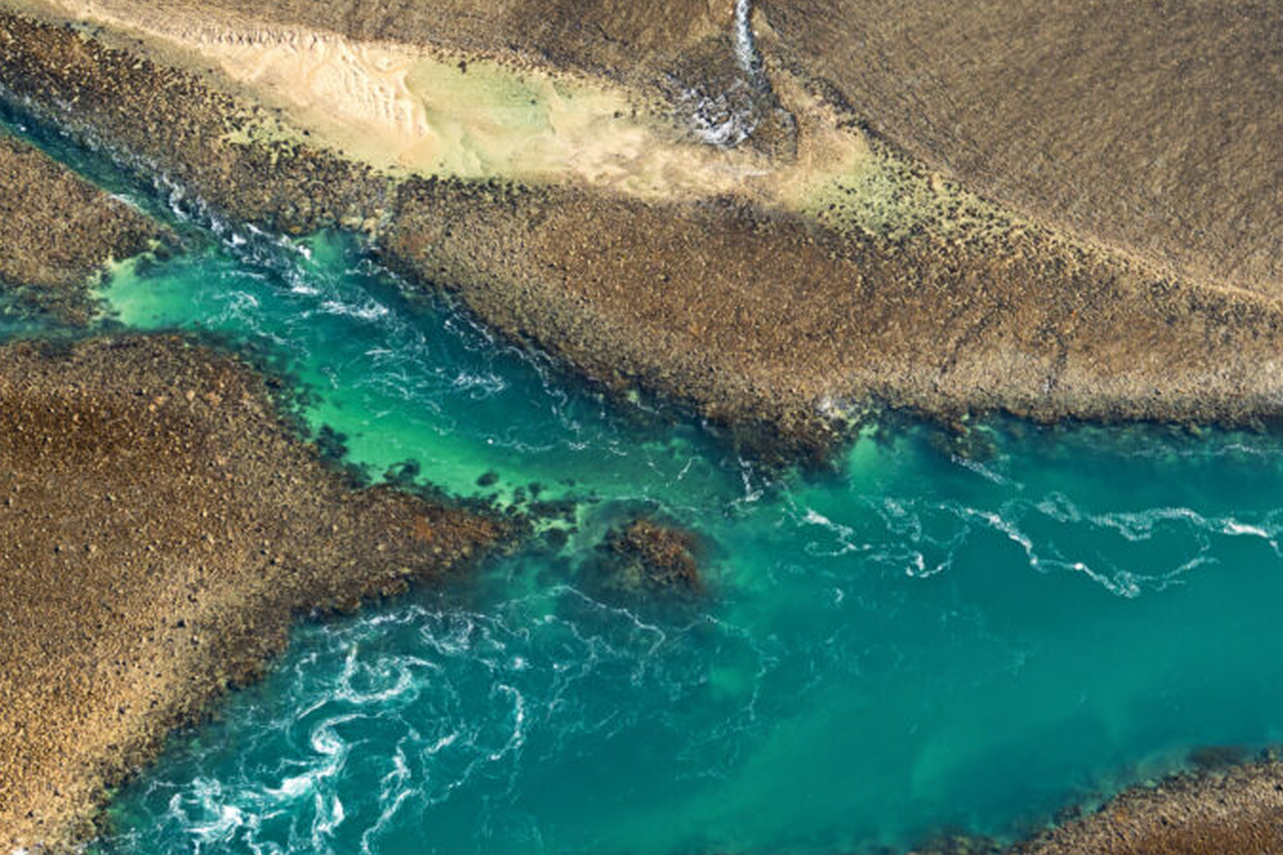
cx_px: 1194
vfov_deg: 12.0
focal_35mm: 114
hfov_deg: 17.6
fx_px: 4062
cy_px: 140
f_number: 5.6
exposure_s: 1/500
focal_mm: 40
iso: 200
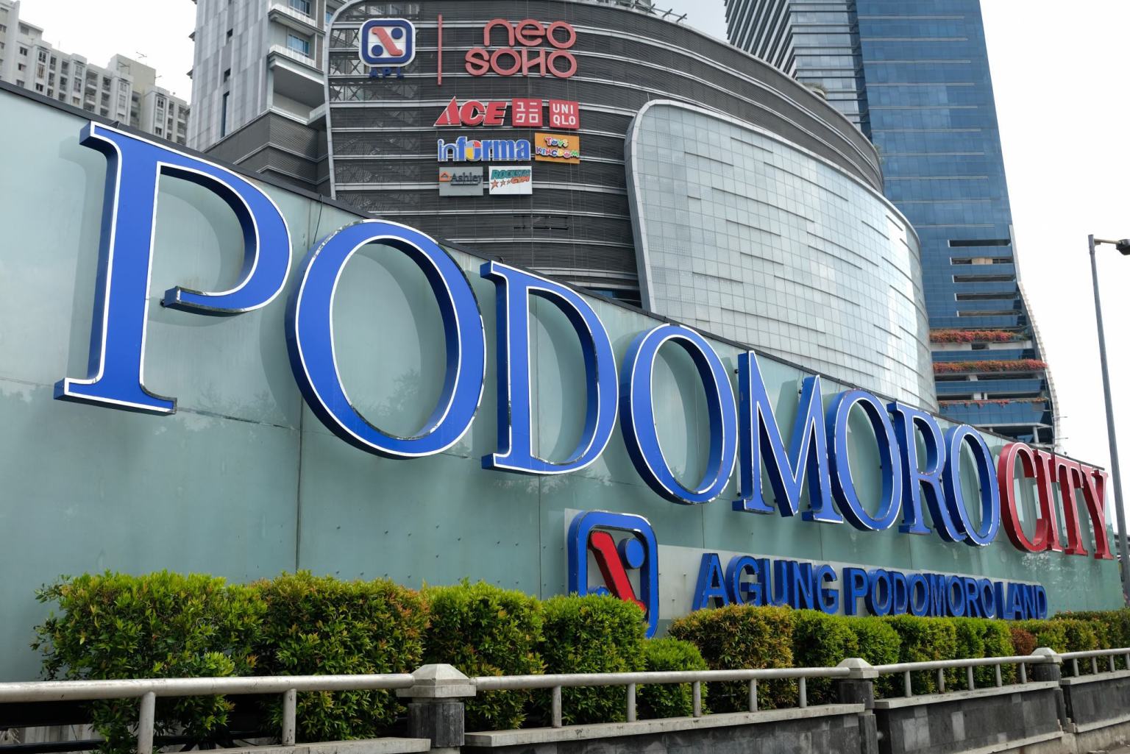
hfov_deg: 54.4
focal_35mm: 35
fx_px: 1099
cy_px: 377
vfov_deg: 37.9
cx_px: 565
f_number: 5
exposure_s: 1/250
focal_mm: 23.5
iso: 100
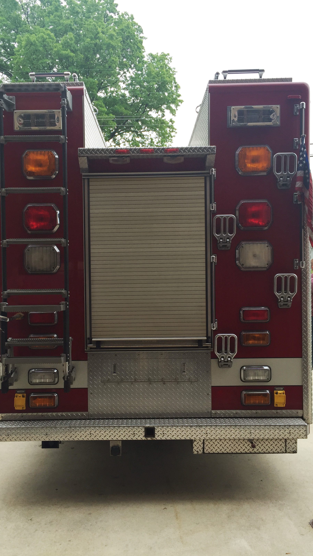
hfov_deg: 36.7
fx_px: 472
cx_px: 146
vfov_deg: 61.0
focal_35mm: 32
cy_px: 279
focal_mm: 4.15
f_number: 2.2
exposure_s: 1/460
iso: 32
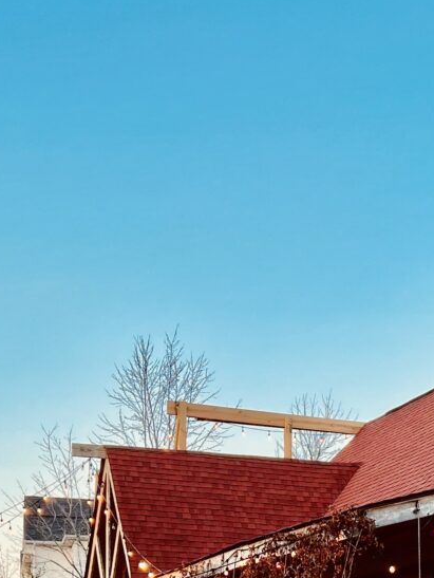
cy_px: 654
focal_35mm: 76
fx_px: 1269
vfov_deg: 23.8
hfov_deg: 19.3
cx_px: 334
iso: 50
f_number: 1.5
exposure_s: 1/120
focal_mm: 5.7
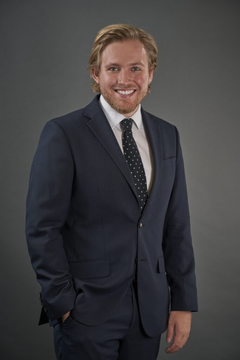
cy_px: 180
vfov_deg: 23.9
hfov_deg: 16.1
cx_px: 120
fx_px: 850
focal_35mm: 85
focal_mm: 85
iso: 200
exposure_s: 1/125
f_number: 4.5
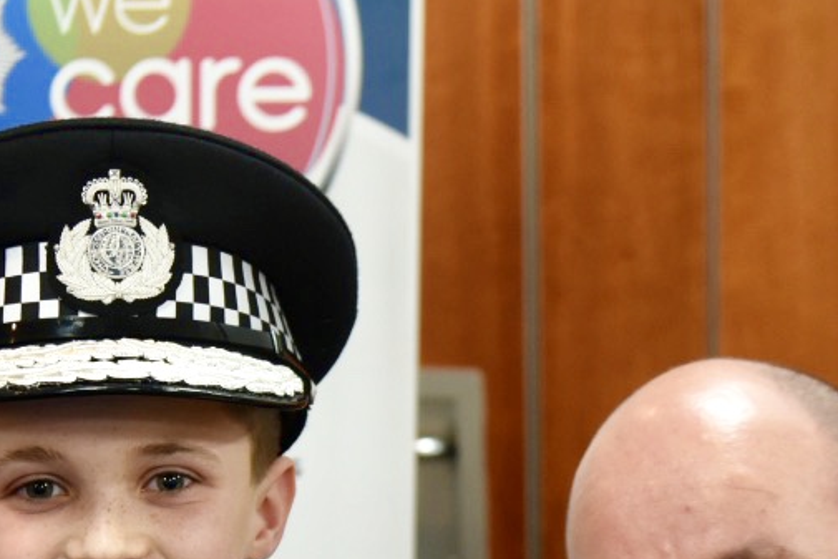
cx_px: 219
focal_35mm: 154
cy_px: 587
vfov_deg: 8.9
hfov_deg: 13.3
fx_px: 3586
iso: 1100
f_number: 4
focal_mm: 48
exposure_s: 1/50
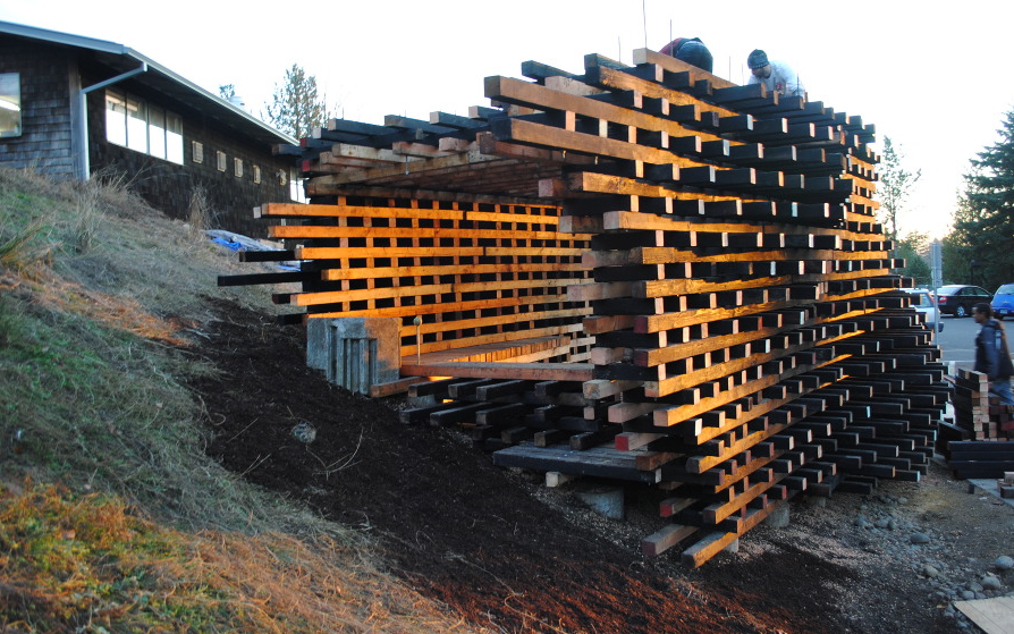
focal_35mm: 31
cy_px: 302
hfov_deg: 61.2
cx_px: 508
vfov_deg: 40.6
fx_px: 857
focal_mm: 20
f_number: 3.8
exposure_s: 1/30
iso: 220
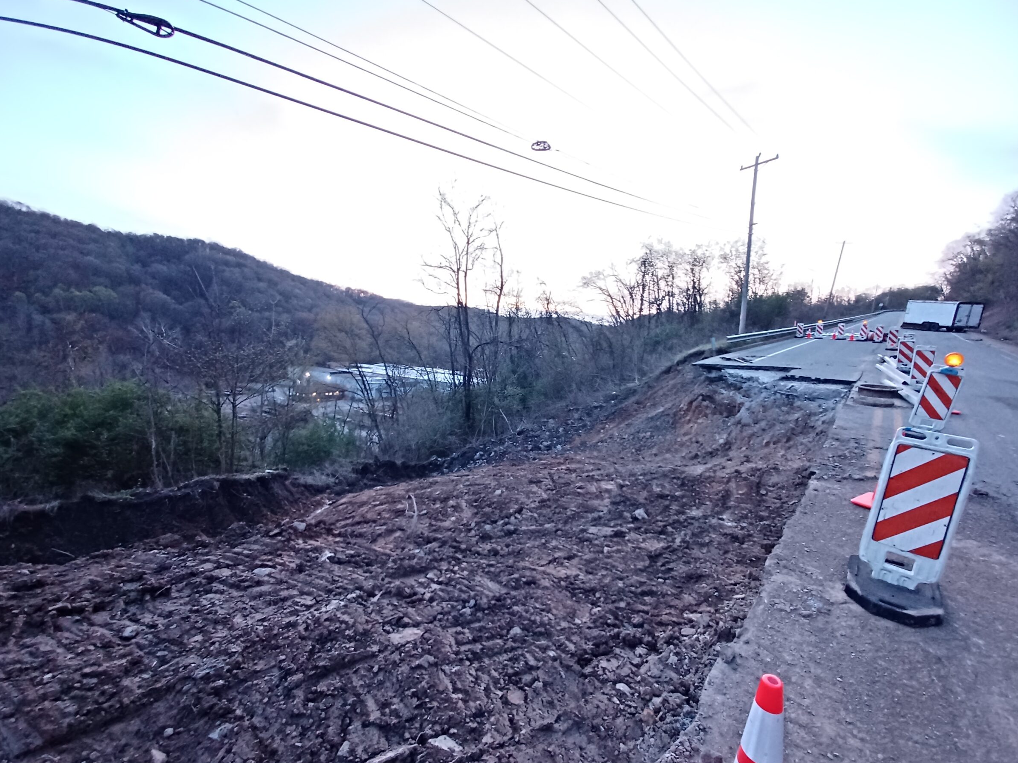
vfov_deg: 85.6
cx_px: 506
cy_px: 406
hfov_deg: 102.1
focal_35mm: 14
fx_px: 412
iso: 400
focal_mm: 1.42
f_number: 2.2
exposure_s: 1/20
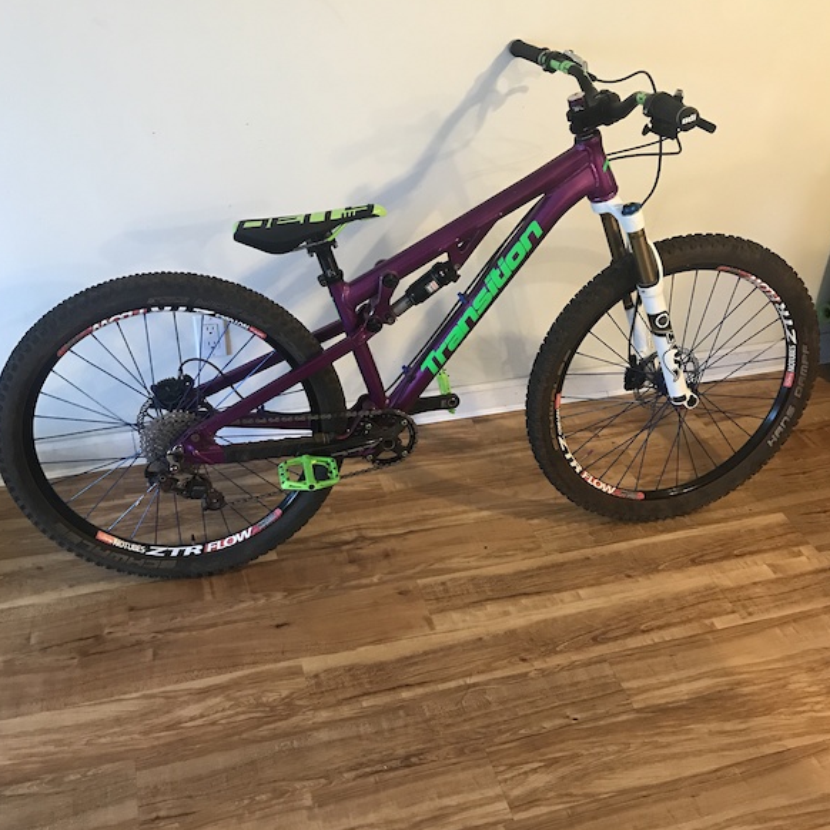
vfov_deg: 48.4
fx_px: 922
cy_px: 446
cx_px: 409
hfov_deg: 48.4
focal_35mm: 34
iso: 80
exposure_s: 1/15
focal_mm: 3.99
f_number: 1.8
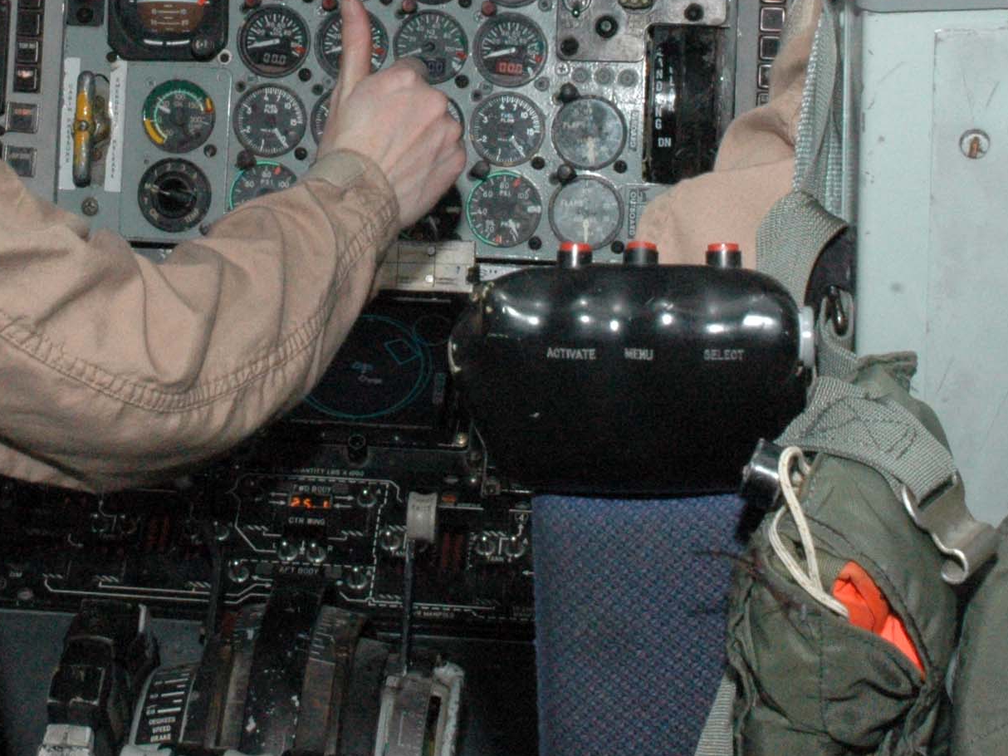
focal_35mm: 100
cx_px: 217
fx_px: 2911
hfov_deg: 19.5
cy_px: -45
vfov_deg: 14.5
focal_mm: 28
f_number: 22
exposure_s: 1/60
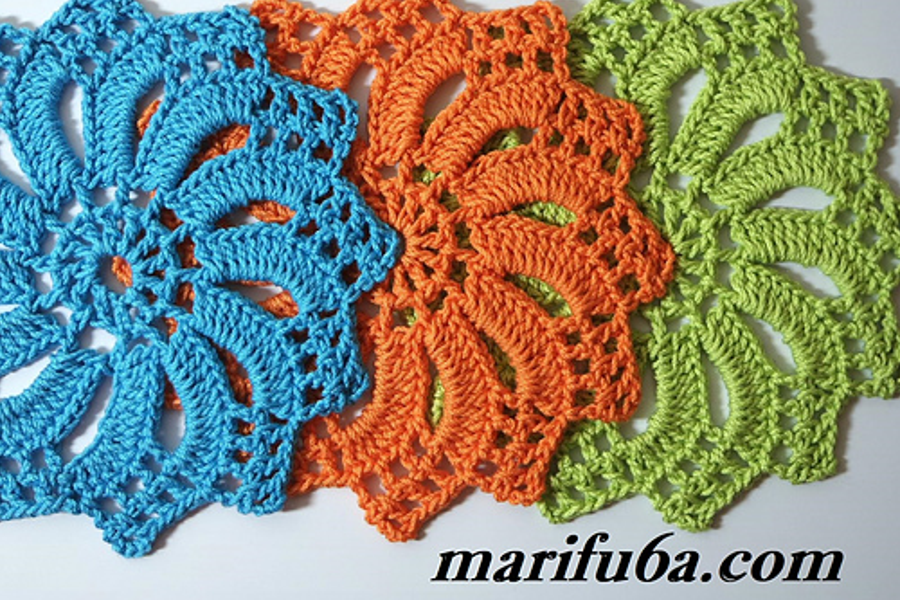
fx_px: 1374
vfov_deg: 24.6
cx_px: 387
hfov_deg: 36.2
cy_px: 236
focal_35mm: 55
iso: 400
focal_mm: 28
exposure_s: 1/50
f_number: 4.5
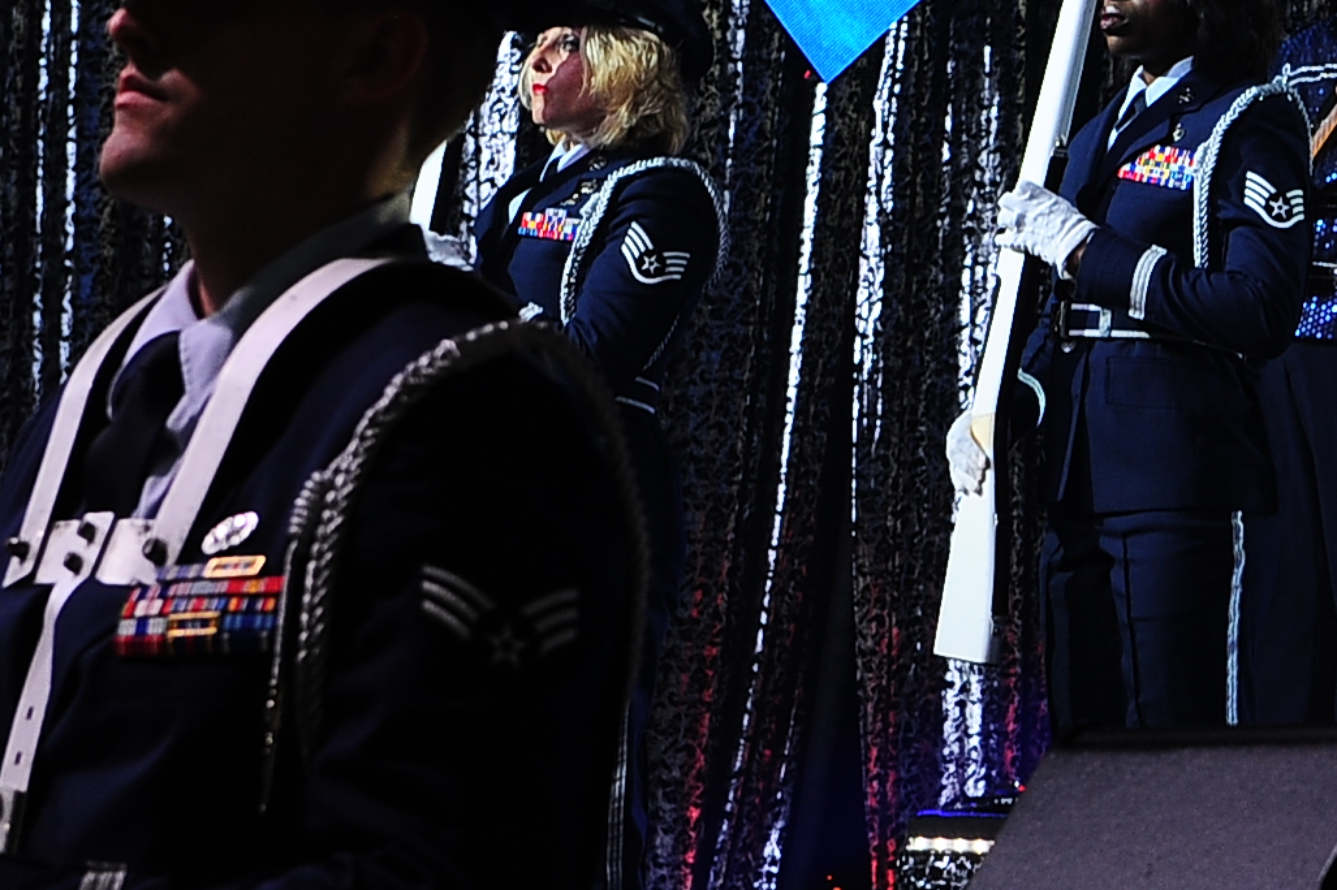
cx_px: 1642
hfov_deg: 9.4
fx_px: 8056
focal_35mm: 217
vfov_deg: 6.3
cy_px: 264
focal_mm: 70
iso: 500
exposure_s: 1/60
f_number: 8
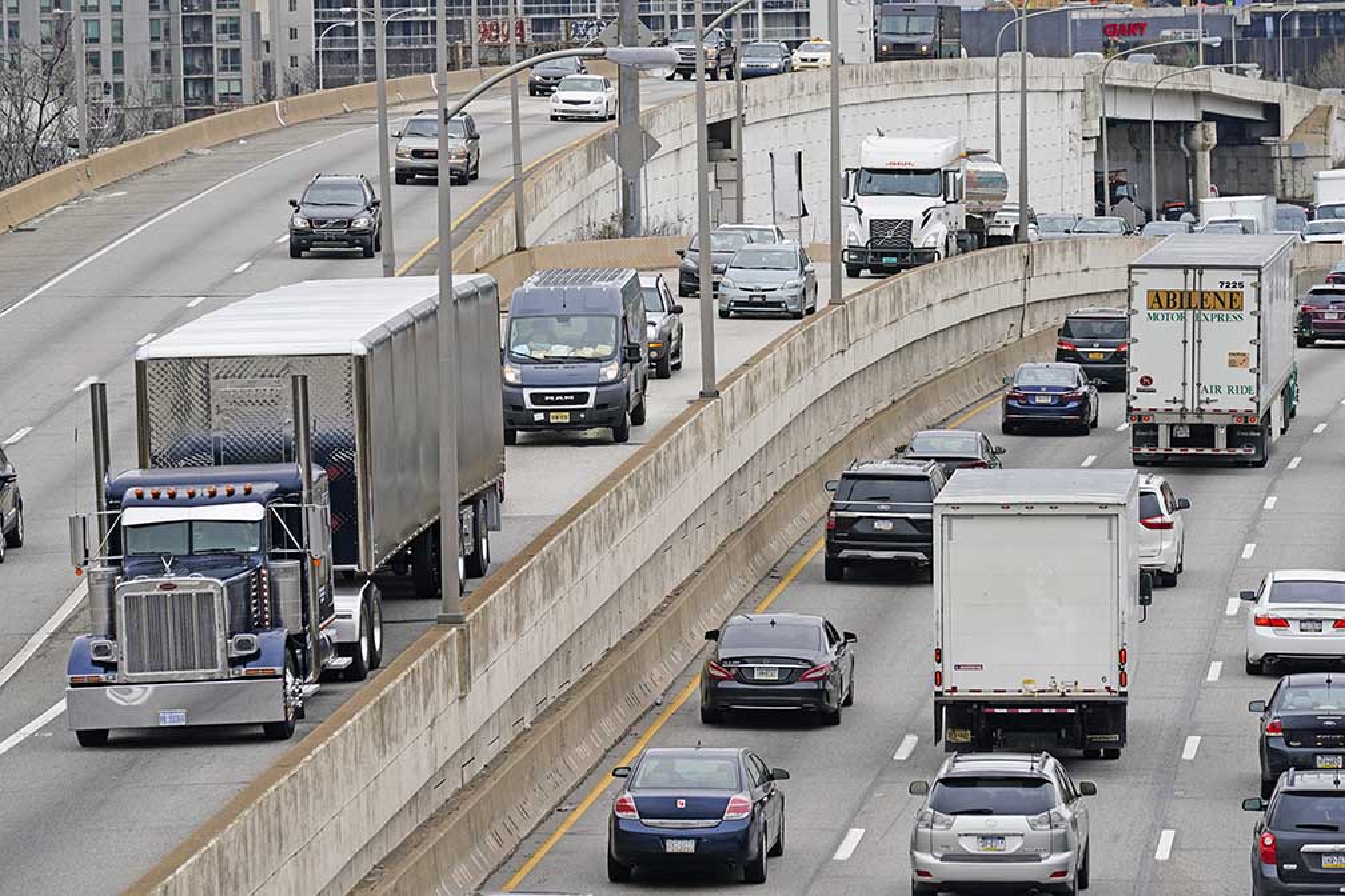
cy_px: 448
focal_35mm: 238
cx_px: 672
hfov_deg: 8.7
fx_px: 8891
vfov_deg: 5.8
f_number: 9
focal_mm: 238
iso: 400
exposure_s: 1/400
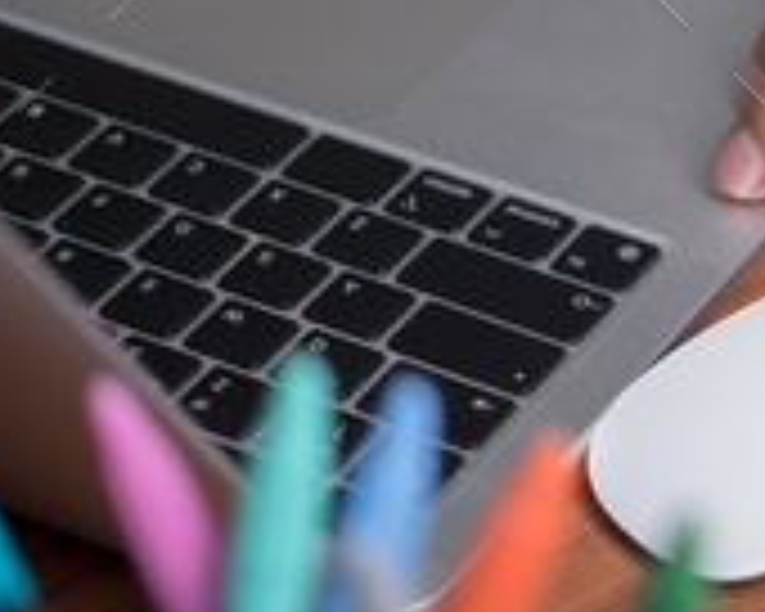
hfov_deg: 9.6
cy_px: -54
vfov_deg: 7.8
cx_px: 1048
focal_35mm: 196
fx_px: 4438
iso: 250
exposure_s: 1/100
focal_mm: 60
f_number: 2.8
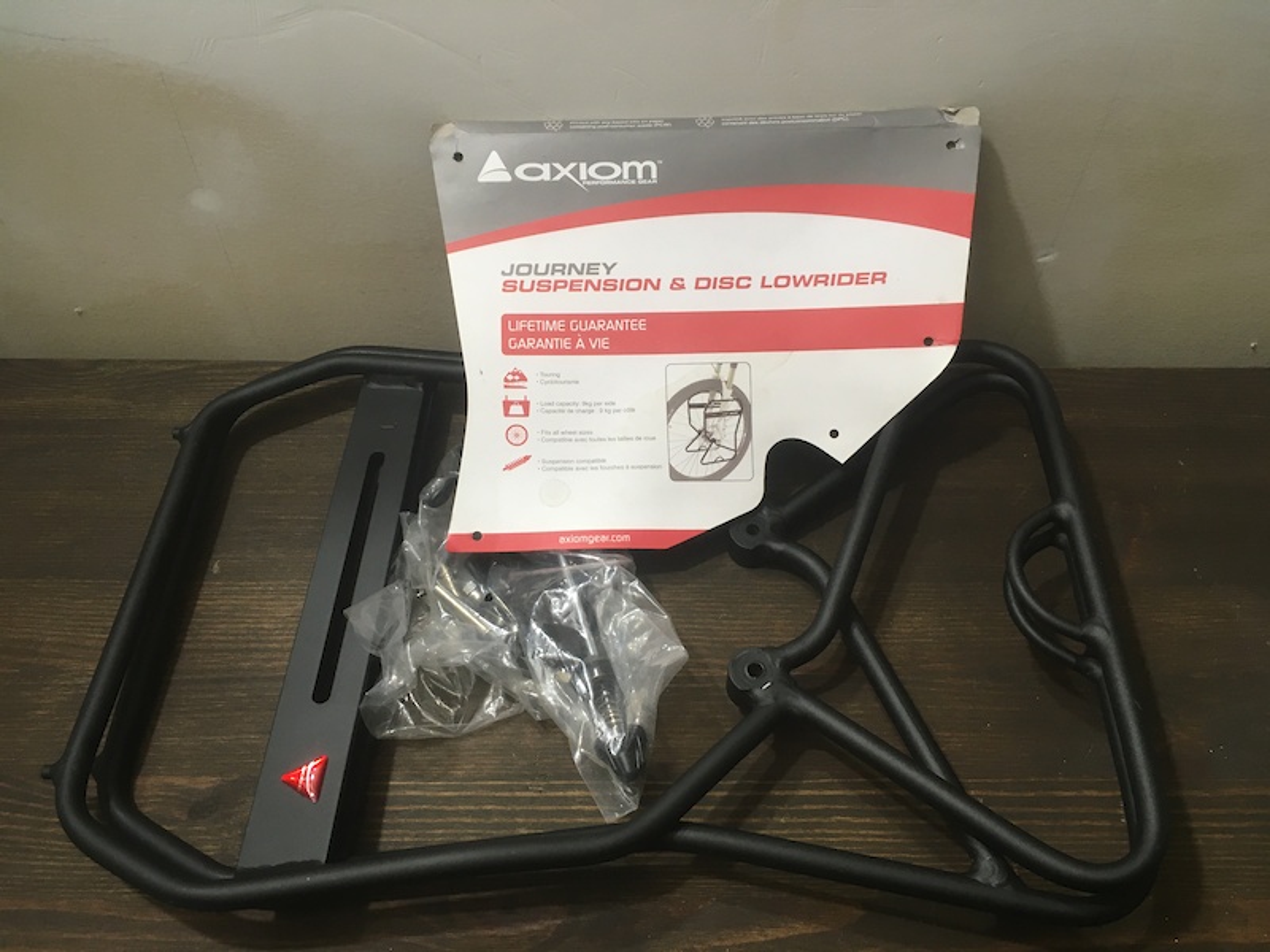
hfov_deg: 61.7
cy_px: 476
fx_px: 1064
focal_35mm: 29
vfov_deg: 48.2
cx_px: 635
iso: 80
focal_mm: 4.15
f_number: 2.2
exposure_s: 1/30
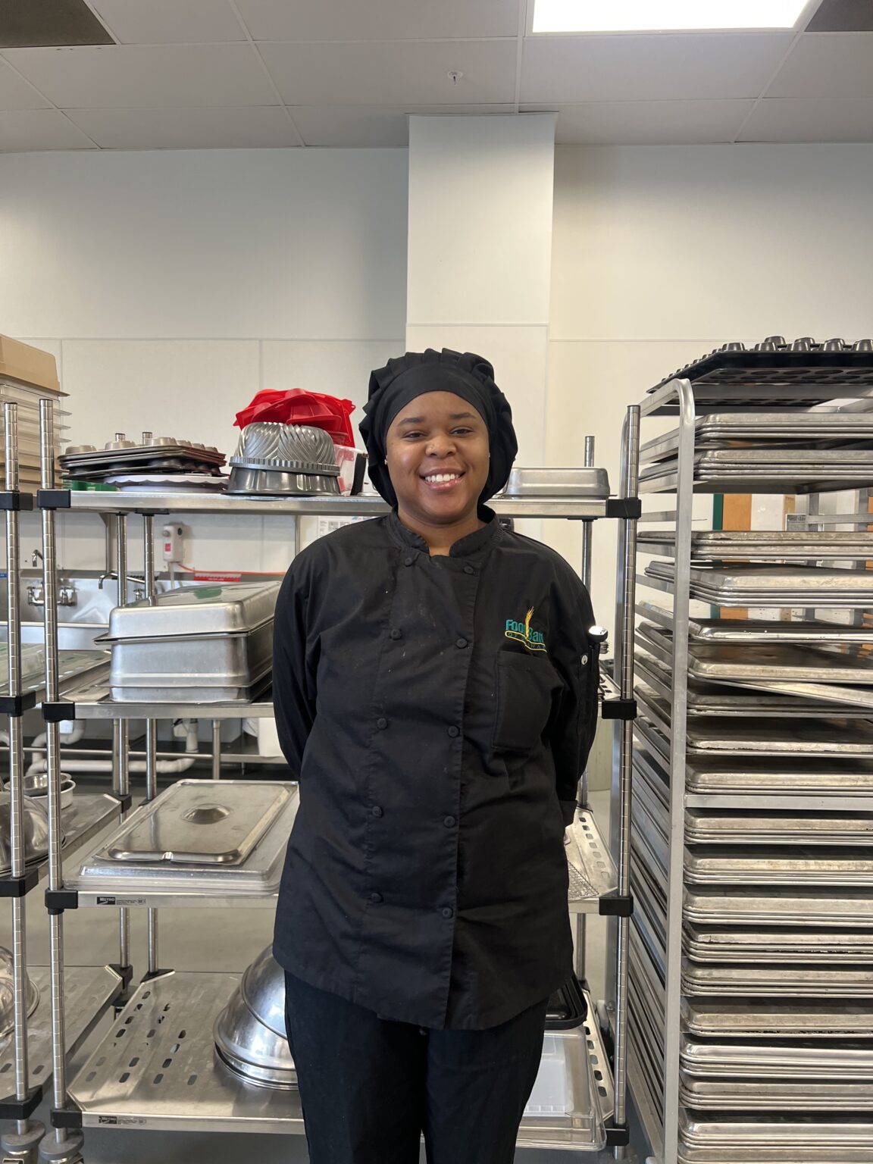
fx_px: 874
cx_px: 436
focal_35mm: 26
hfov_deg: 53.1
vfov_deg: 67.3
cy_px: 582
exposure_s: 1/121
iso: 125
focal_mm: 5.7
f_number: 1.5
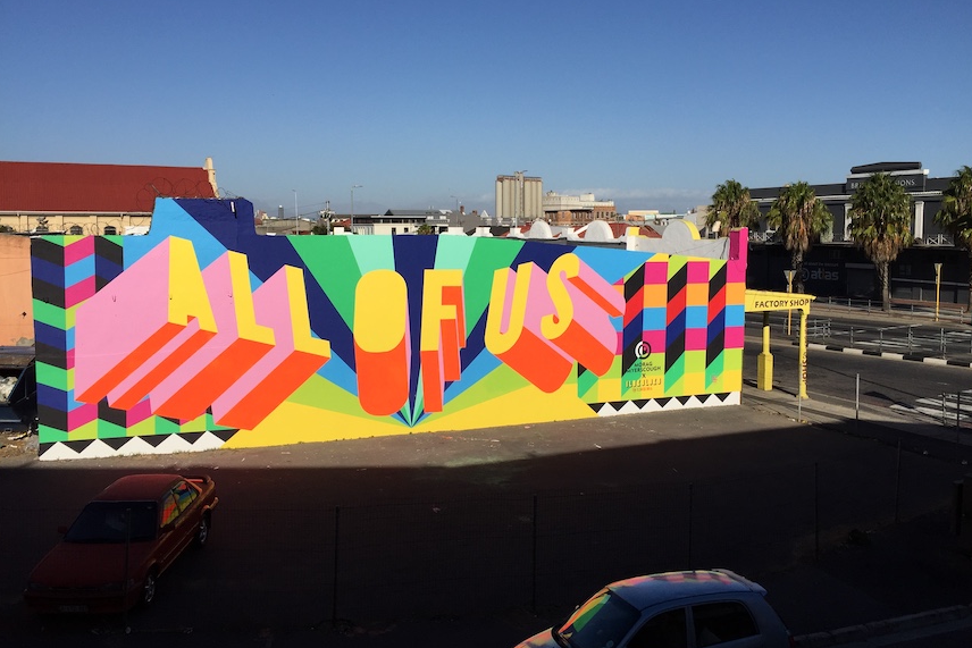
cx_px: 494
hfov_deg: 60.3
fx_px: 837
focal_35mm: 31
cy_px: 289
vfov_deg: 42.3
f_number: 2.2
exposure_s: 1/3968
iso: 32
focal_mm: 4.15
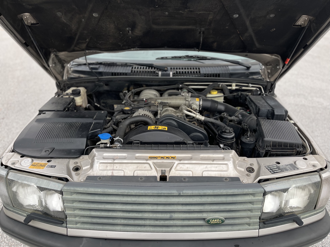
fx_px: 248
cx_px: 165
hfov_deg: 67.3
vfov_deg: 53.1
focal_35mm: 26
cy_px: 124
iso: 50
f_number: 1.6
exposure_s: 1/331
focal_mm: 5.1
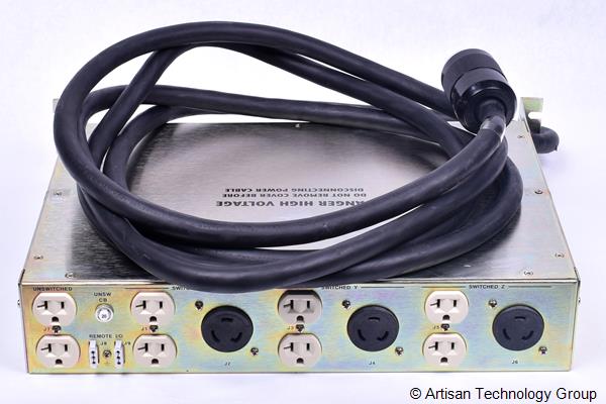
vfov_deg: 30.8
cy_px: 202
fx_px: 732
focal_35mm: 44
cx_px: 303
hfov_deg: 45.0
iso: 200
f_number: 11
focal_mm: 29
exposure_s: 1/250
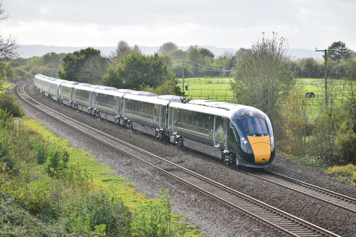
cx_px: 178
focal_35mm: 120
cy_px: 118
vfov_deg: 11.4
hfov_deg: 17.1
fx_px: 1187
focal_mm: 80
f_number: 6.3
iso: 800
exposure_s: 1/3200
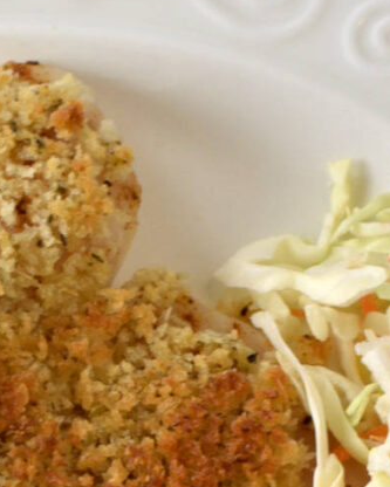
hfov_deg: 8.5
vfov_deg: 10.4
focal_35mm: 182
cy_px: 589
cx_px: 12
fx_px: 2621
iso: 400
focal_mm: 35
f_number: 5.6
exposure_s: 1/50
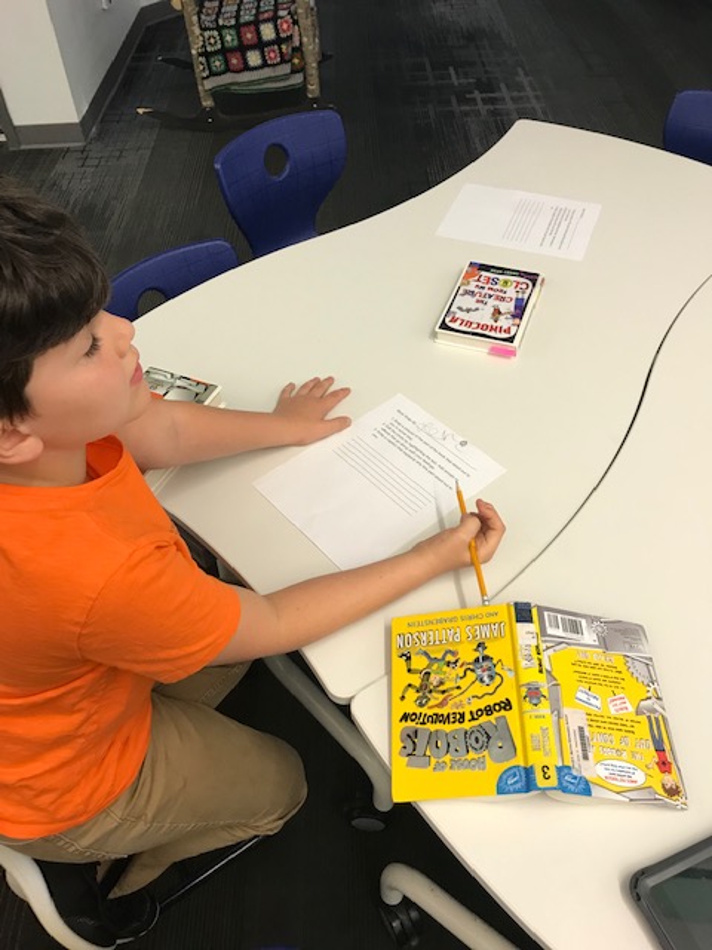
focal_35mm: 28
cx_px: 356
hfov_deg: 49.7
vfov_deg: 63.4
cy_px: 475
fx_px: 768
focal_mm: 3.99
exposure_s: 1/30
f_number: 1.8
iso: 32
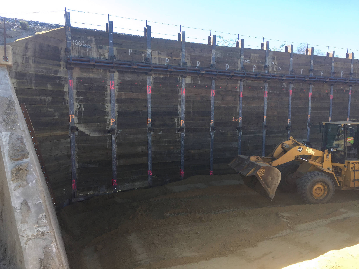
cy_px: 134
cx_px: 180
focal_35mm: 29
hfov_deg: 61.7
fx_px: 301
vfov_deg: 48.2
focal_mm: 4.2
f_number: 2.2
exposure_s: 1/455
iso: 32
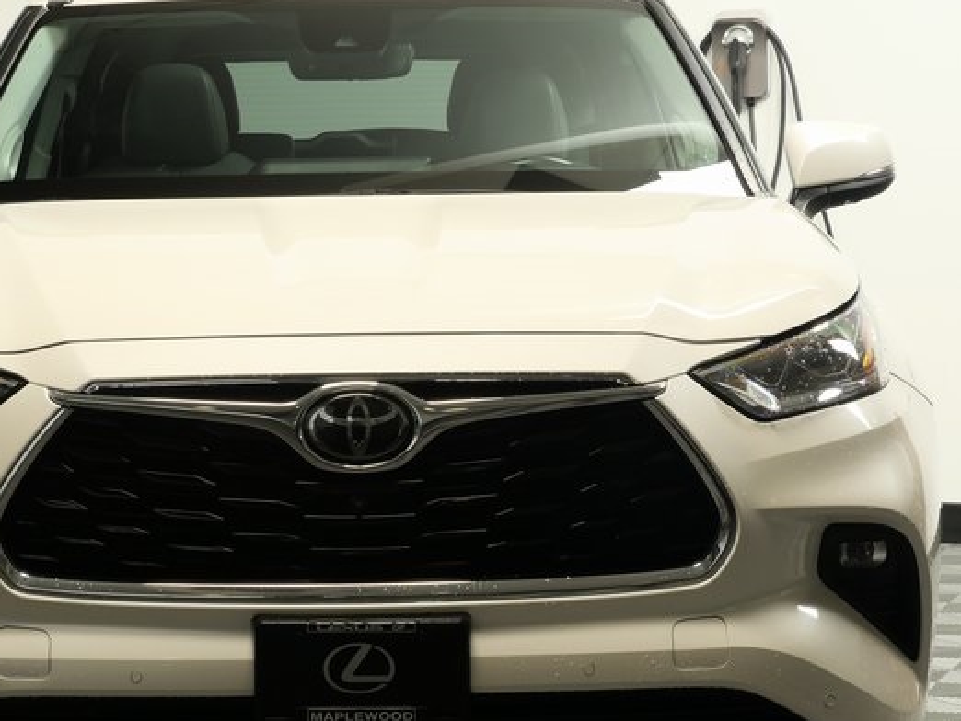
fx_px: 2722
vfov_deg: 15.1
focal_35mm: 98
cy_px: 495
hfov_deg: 20.0
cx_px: 324
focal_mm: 25
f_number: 5.6
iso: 250
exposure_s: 1/200
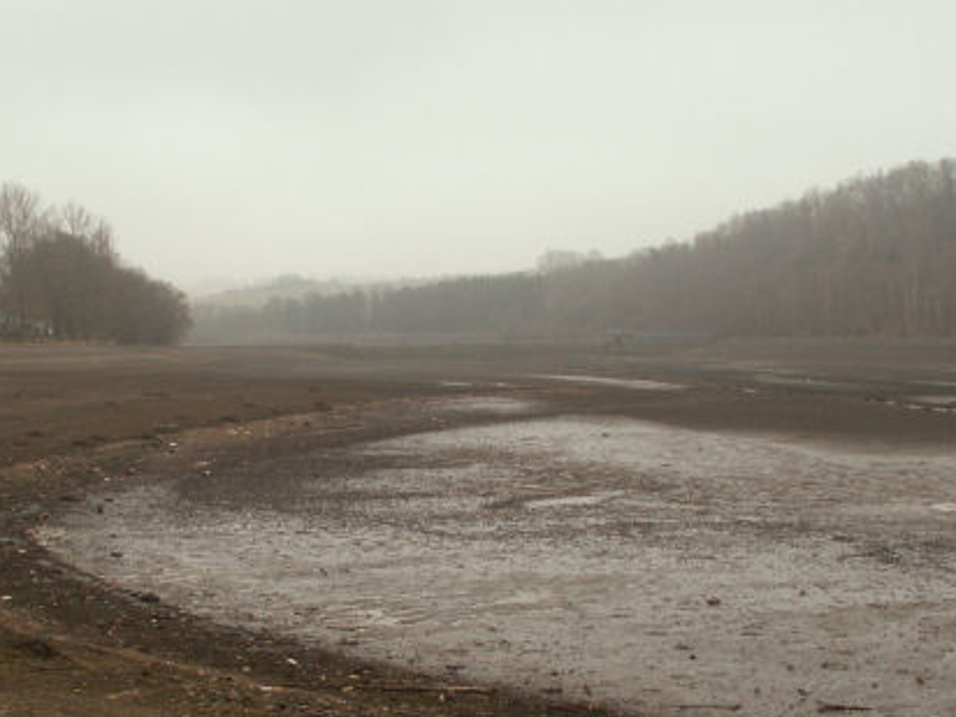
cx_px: 429
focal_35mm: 51
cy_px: 478
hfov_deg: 37.5
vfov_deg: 28.4
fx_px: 1408
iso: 50
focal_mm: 5.86
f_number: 7.1
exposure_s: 1/30
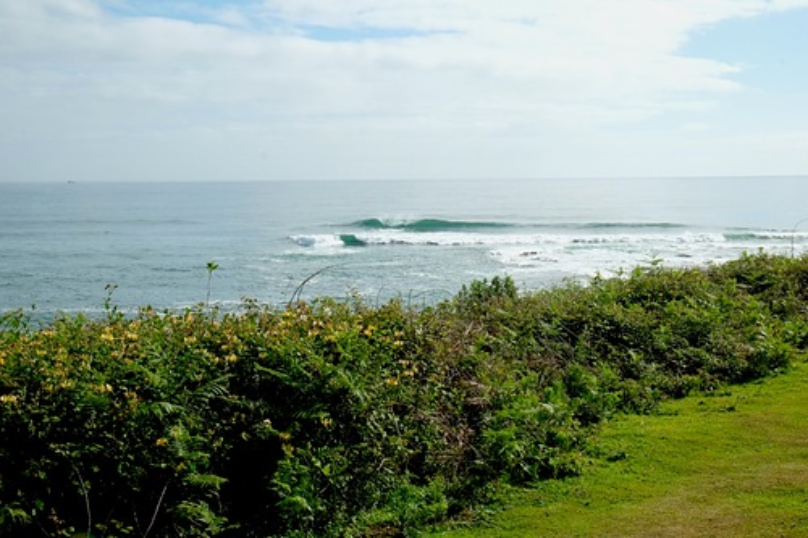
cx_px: 404
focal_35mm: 47
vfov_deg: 28.6
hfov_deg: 41.9
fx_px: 1054
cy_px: 269
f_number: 20
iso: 1250
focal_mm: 31.5
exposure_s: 1/400
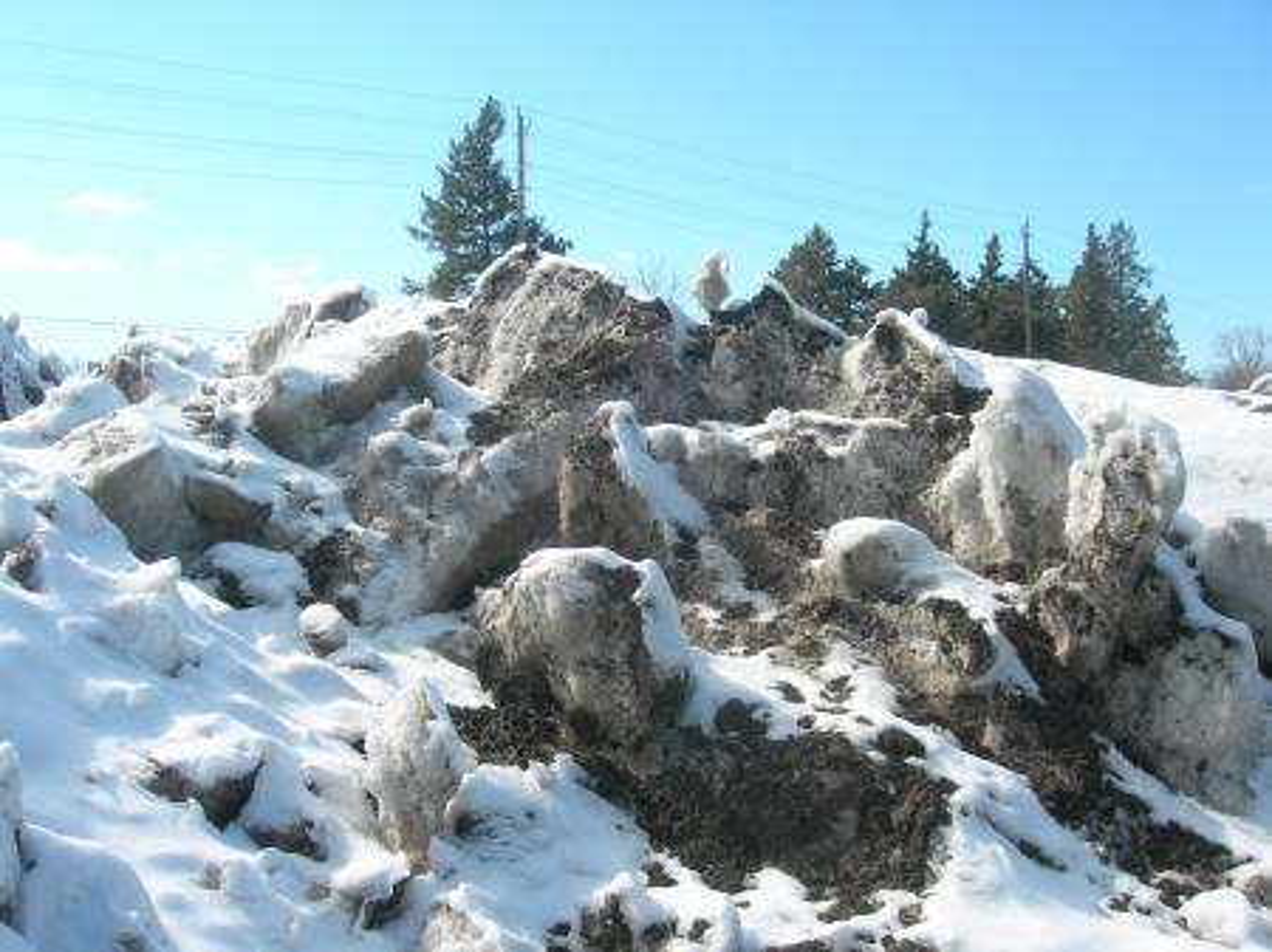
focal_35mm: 38
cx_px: 636
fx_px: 1396
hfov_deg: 49.0
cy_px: 476
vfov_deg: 37.7
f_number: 4.8
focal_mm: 7.8
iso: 50
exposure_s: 1/343
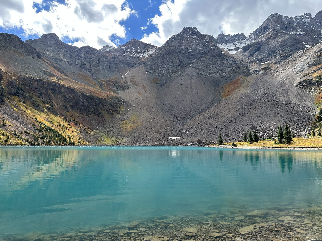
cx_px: 161
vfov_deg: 56.8
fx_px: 223
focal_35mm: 24
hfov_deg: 71.6
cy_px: 120
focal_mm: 6.86
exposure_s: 1/2353
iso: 80
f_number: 1.78
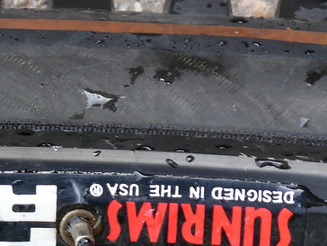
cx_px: 59
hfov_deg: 6.3
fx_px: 2947
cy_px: 259
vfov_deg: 4.8
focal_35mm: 312
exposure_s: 1/38
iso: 79
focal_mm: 23.5
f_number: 4.5
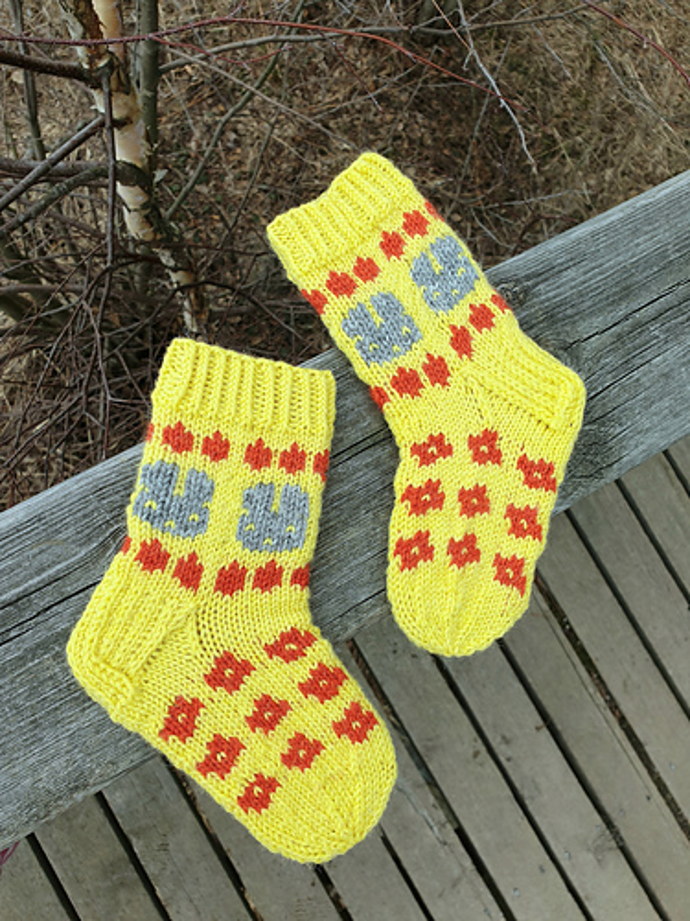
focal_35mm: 26
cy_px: 460
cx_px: 345
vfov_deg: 67.3
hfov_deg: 53.1
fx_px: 691
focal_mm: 4.3
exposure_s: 1/549
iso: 50
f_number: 2.4
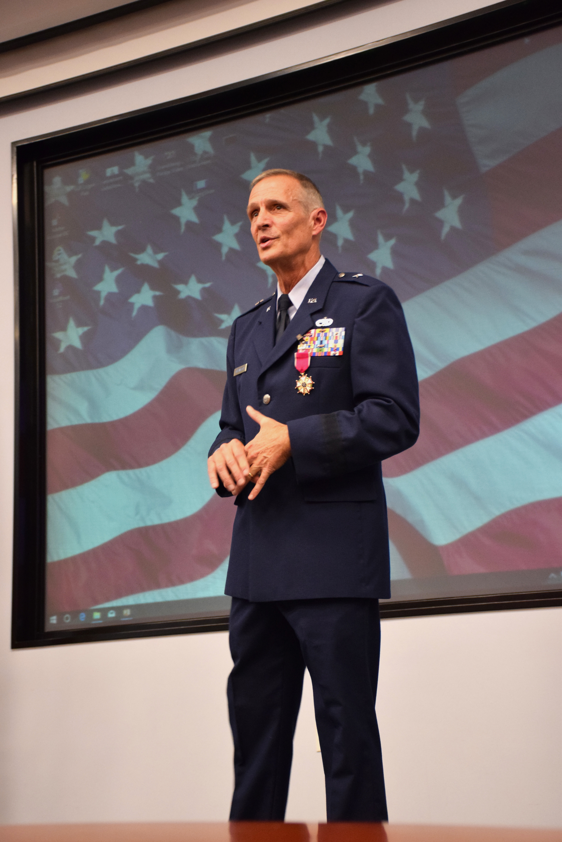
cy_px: 421
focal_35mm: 57
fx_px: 1335
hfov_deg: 23.8
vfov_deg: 35.1
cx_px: 281
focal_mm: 38
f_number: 4.2
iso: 1600
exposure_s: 1/30
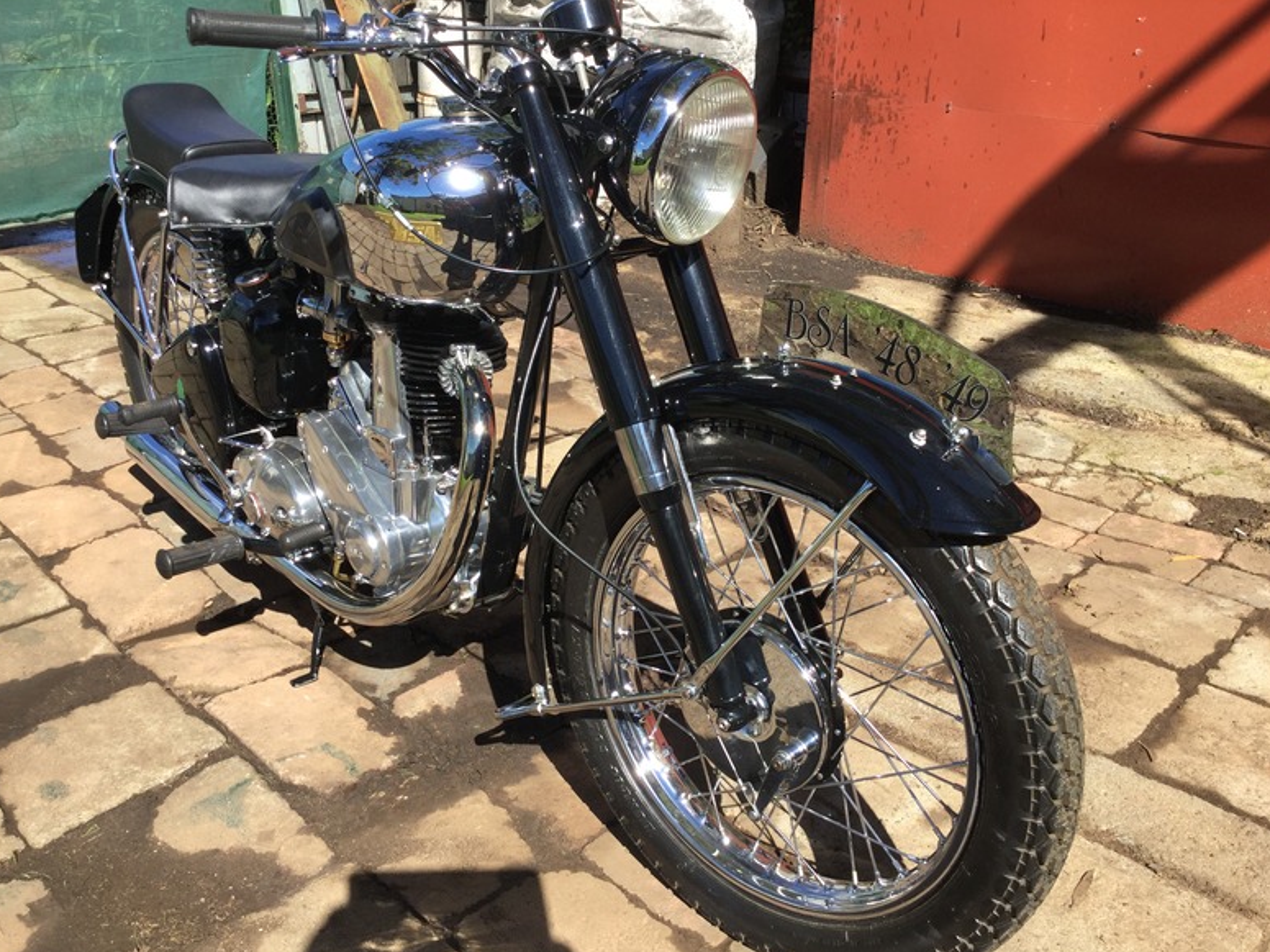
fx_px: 1174
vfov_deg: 44.1
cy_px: 490
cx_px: 637
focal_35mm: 32
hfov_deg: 56.8
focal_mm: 3.3
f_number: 2.4
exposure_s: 1/727
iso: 25
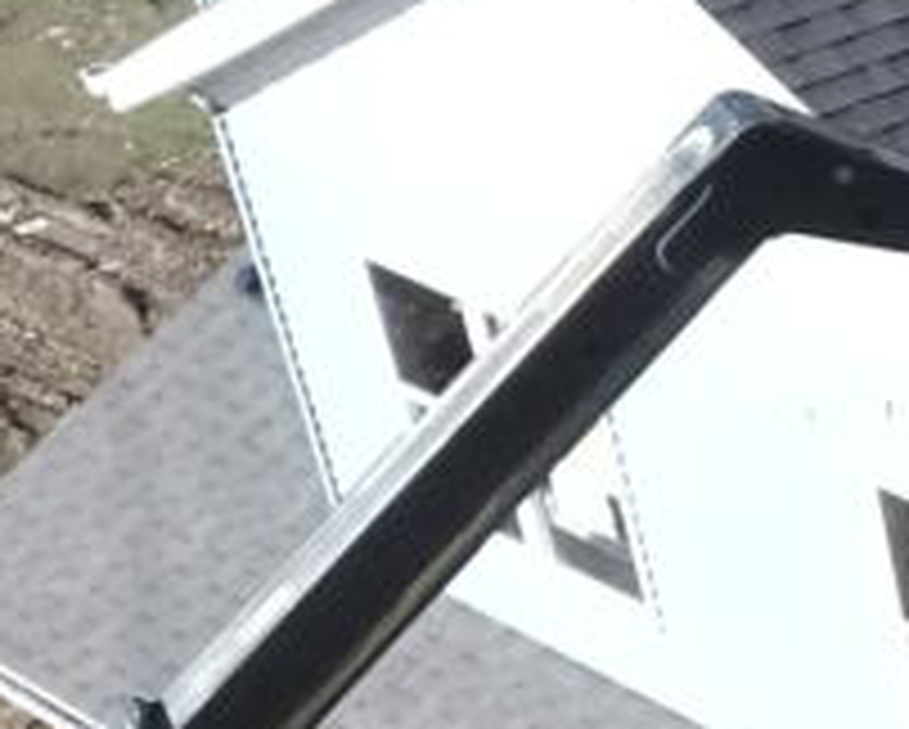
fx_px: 3124
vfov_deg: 13.2
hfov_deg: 13.0
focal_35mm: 116
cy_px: 698
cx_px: 2106
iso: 800
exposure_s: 1/3205
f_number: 2.8
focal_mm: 3.61
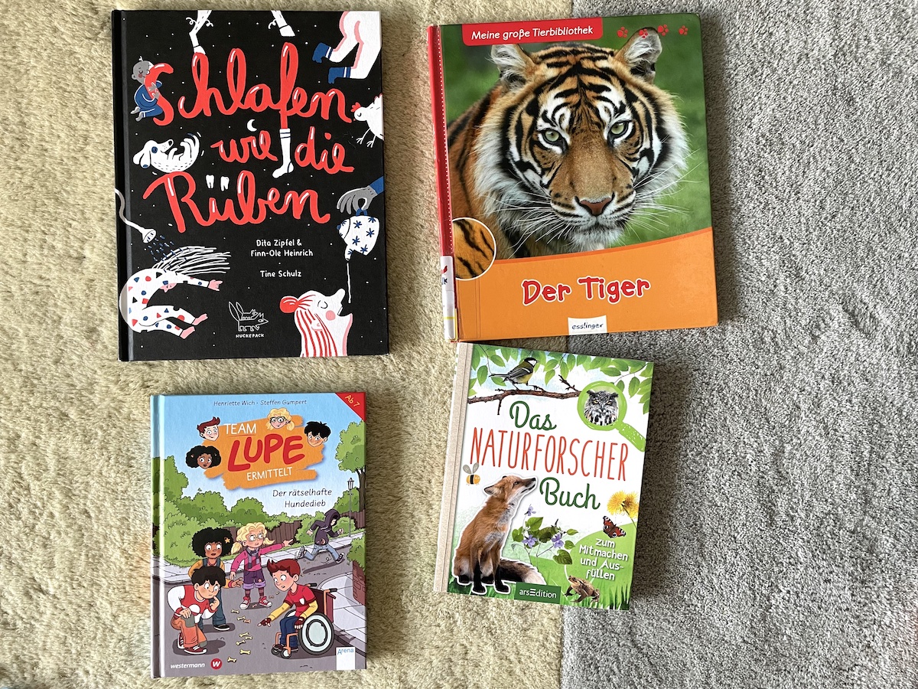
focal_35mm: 26
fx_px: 690
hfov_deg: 67.3
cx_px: 459
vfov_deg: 53.1
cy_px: 344
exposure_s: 1/83
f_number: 1.6
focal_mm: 4.2
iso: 125
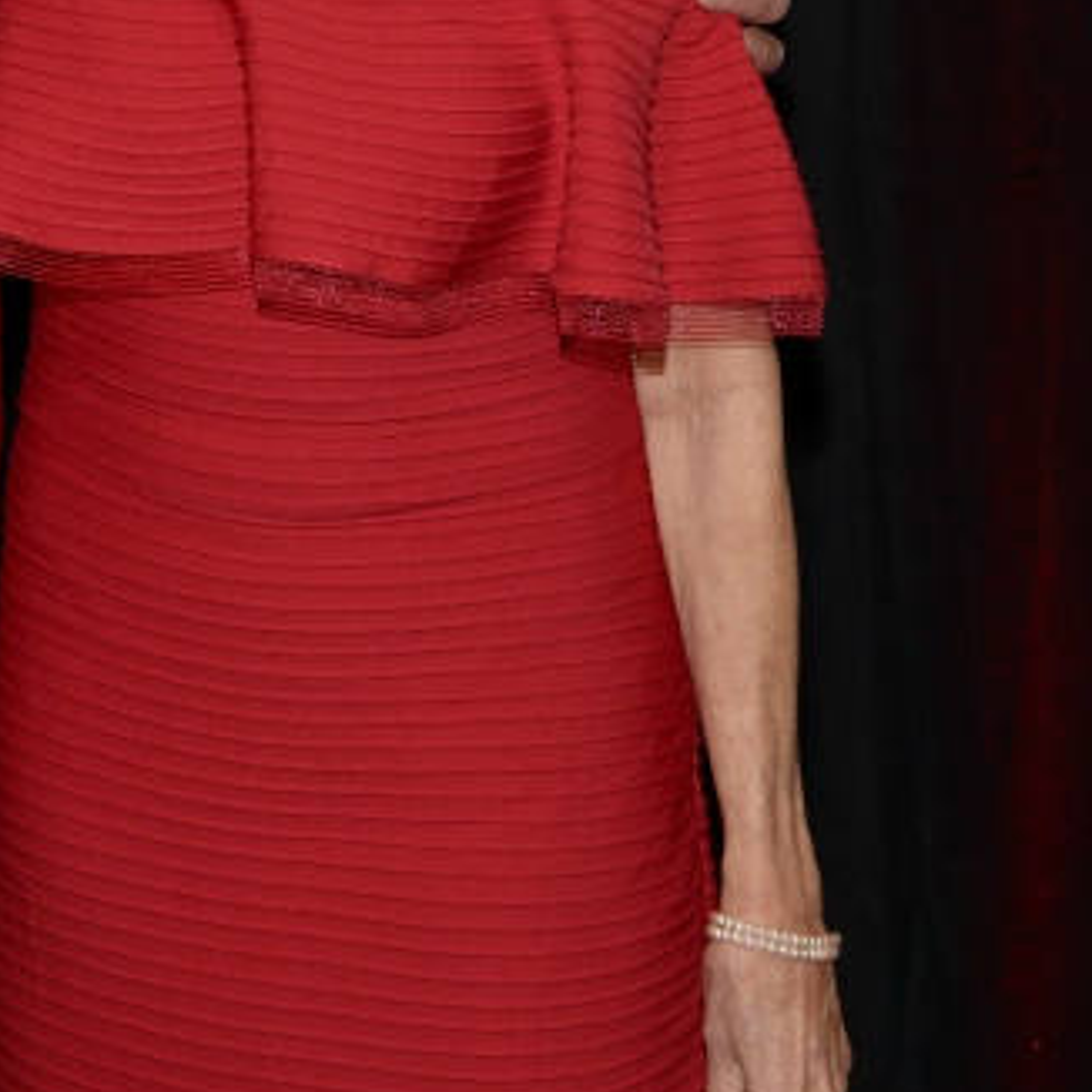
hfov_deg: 10.9
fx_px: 5639
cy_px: -715
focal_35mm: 158
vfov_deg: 10.5
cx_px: -97
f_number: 5.6
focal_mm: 52
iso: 640
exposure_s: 1/80
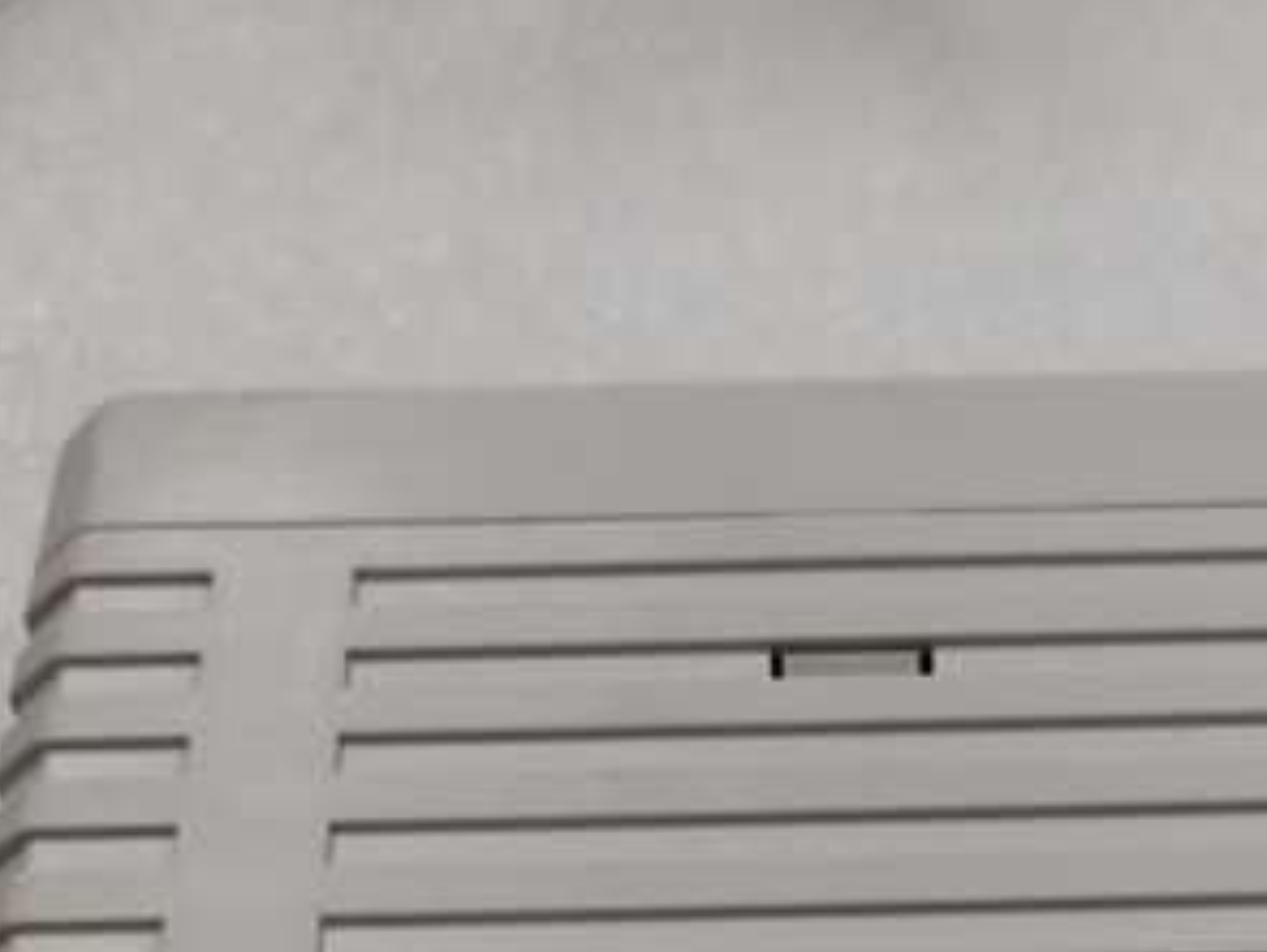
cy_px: 892
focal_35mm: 53
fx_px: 1941
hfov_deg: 36.0
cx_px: 776
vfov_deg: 26.5
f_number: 1.8
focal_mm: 5.58
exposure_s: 1/100
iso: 160
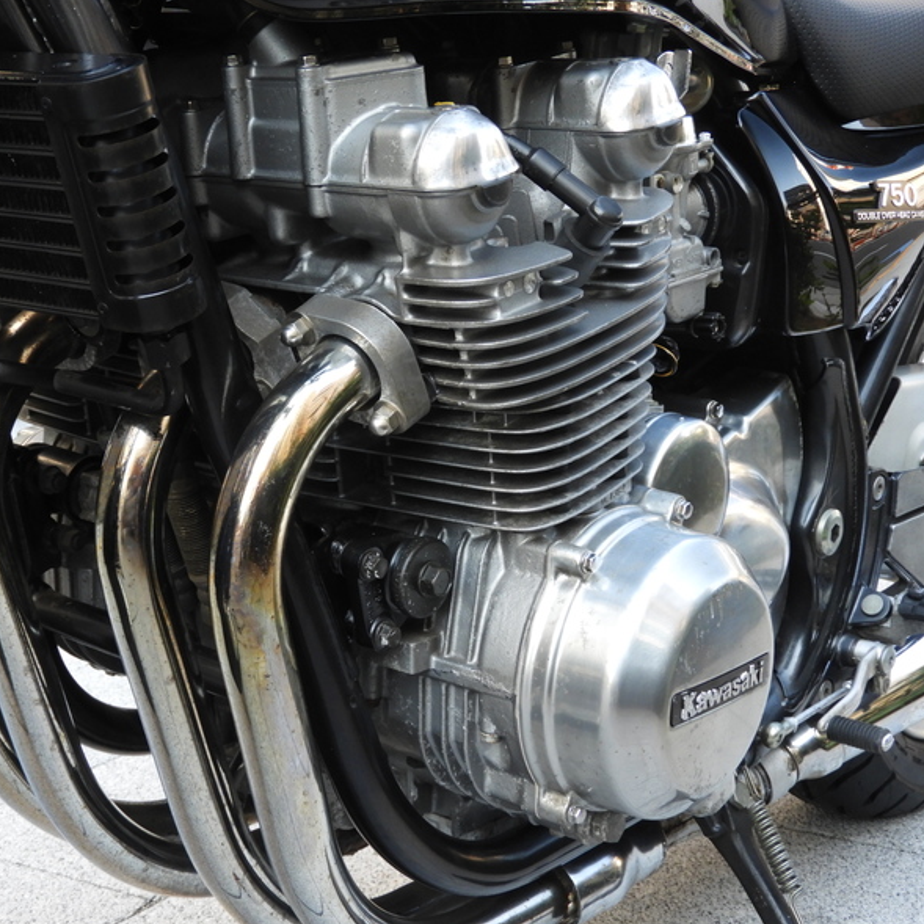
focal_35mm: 60
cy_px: 463
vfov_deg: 28.6
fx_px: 1812
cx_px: 369
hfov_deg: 28.5
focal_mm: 9
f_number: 4
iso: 220
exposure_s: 1/30
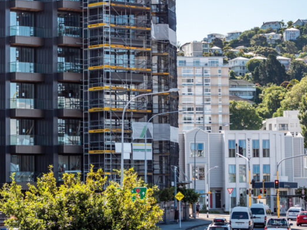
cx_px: 125
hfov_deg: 13.1
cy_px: 89
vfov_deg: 9.8
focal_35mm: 151
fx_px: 1339
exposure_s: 1/2000
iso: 400
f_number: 3.7
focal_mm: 56
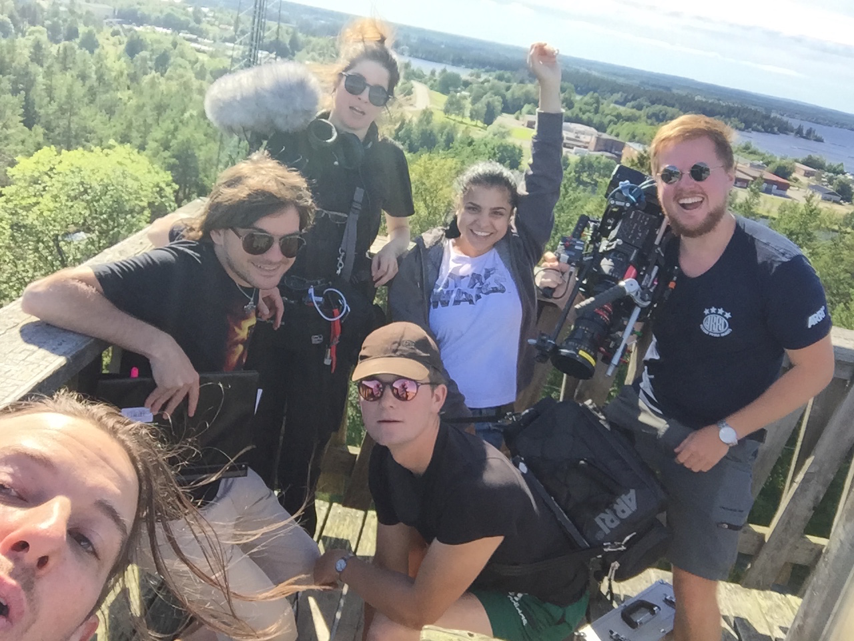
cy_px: 320
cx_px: 427
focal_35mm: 31
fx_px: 765
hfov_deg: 58.4
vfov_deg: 45.4
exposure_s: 1/395
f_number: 2.2
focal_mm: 2.65
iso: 32
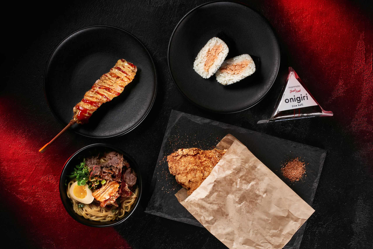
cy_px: 124
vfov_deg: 29.9
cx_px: 186
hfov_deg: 43.6
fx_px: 466
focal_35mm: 45
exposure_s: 1/160
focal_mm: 45
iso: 200
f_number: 14
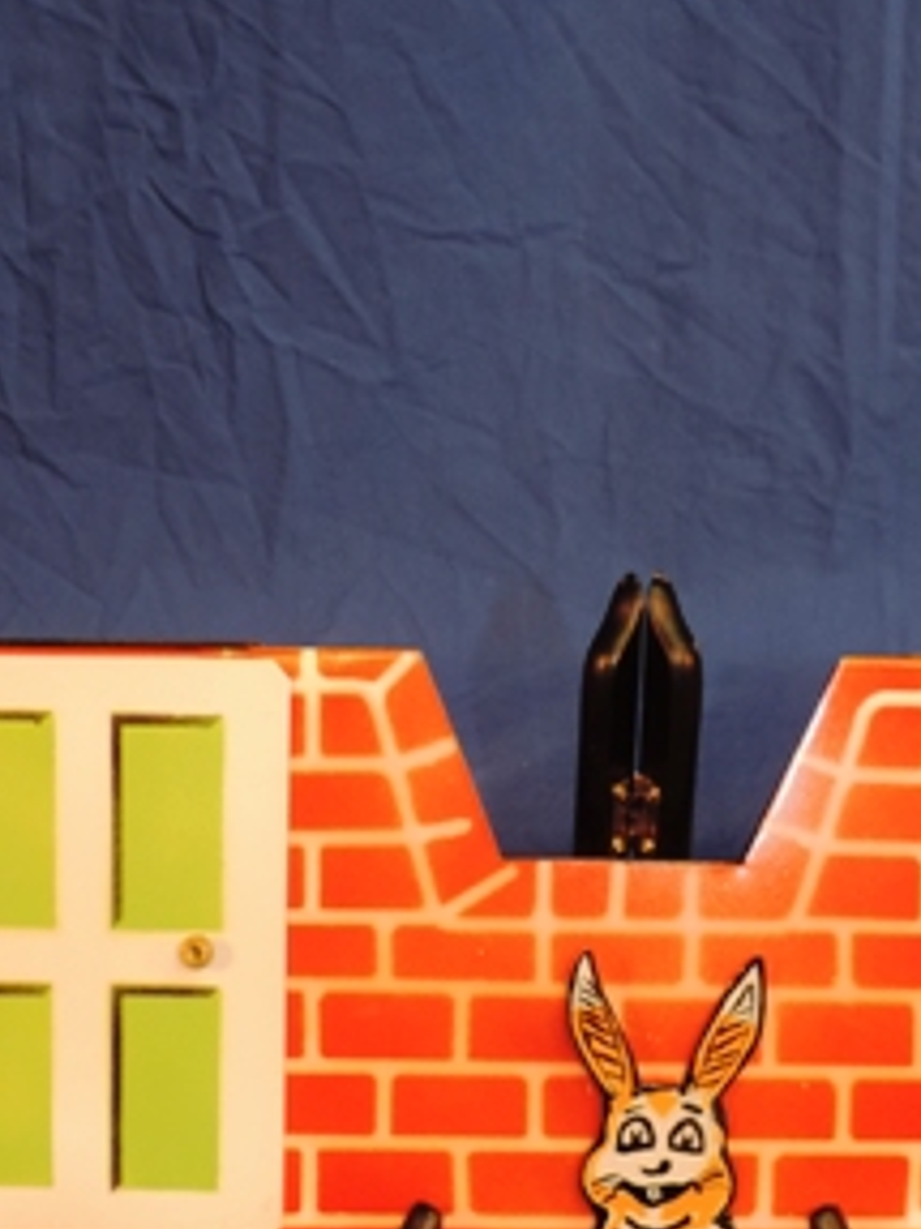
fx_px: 2308
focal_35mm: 65
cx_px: 591
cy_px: 966
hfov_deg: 22.5
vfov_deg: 29.2
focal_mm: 6.2
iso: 110
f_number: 3.3
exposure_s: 1/40
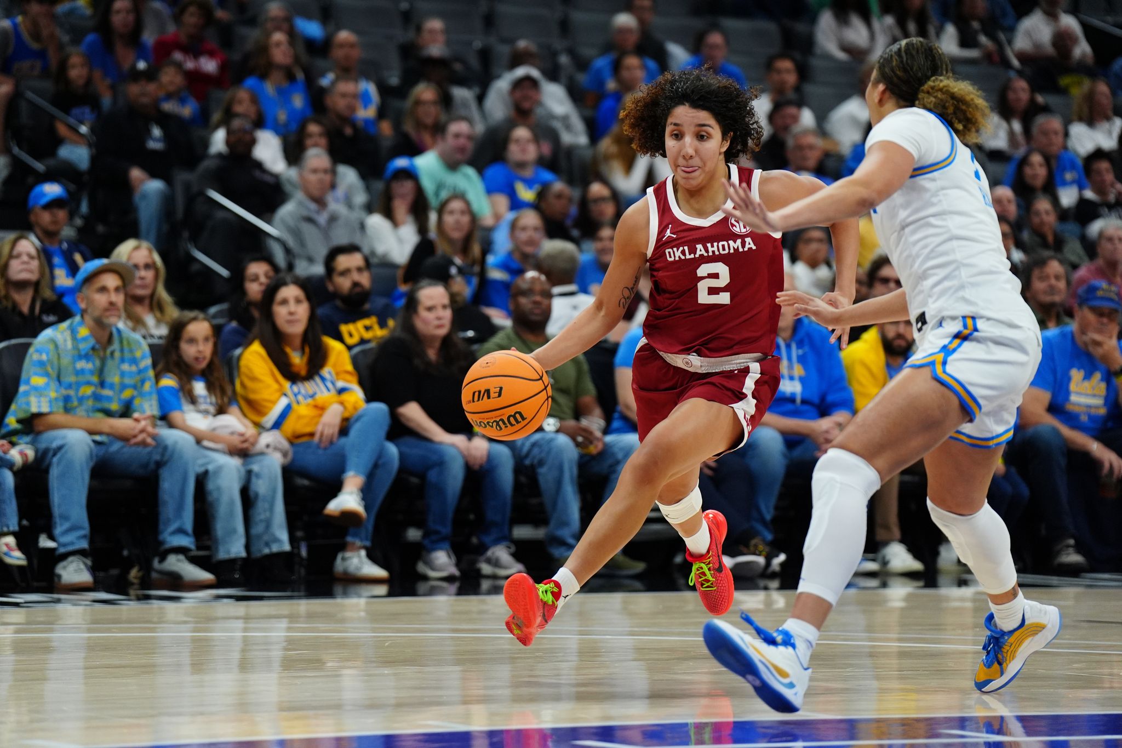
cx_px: 561
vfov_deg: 9.9
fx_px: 4300
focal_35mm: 138
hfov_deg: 14.9
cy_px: 374
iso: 2000
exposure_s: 1/2000
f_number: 2.8
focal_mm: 138
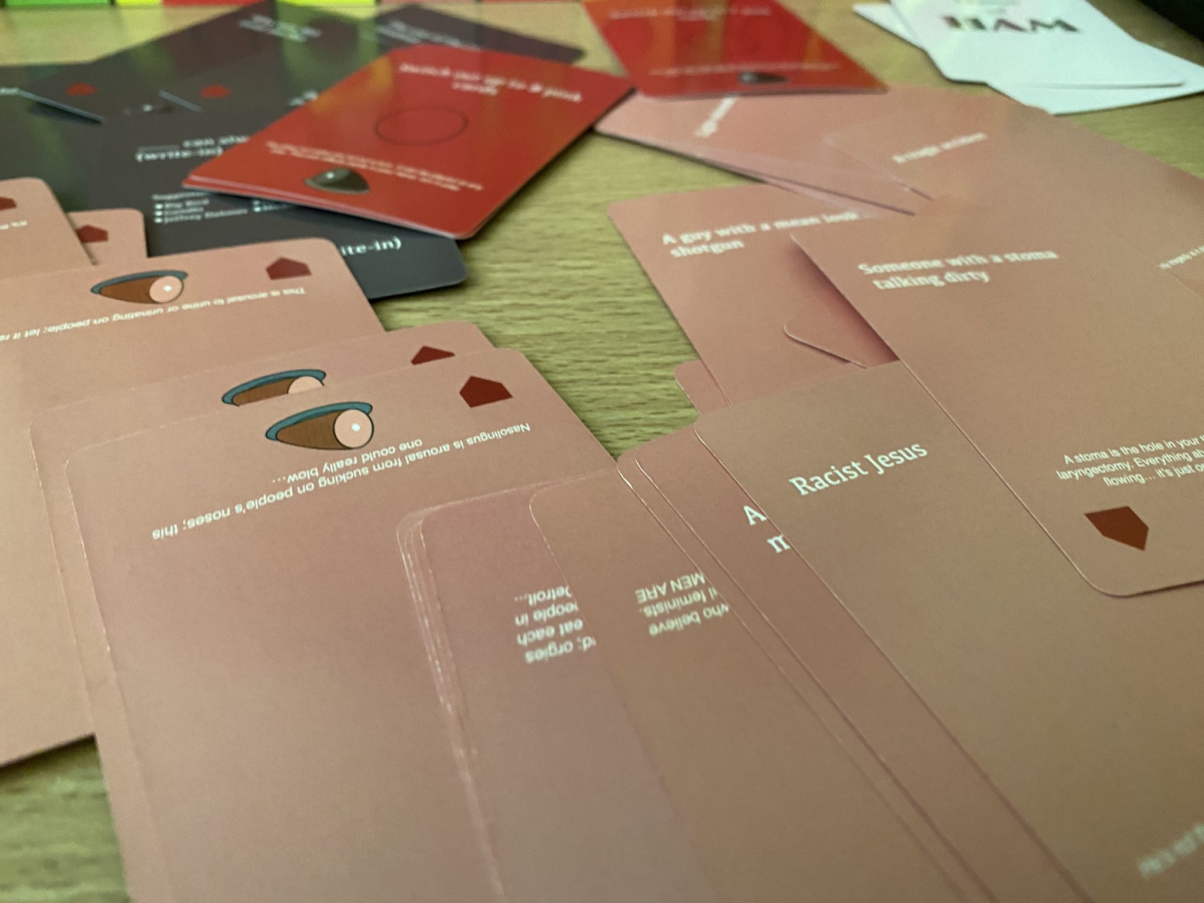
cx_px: 602
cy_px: 452
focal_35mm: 26
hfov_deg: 67.3
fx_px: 904
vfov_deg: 53.1
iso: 500
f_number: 1.8
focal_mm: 4.25
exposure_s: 1/40
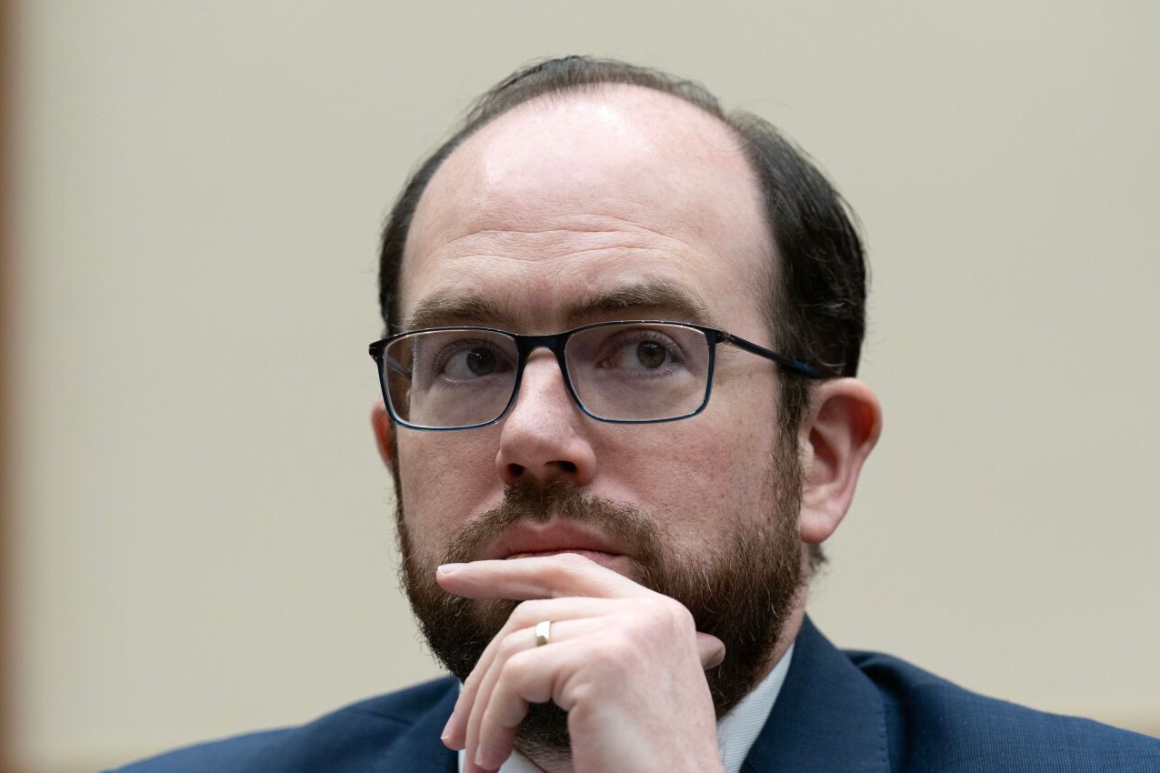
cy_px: 531
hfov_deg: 9.8
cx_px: 652
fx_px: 6765
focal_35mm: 210
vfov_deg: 6.5
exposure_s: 1/400
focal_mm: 152
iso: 1600
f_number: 4
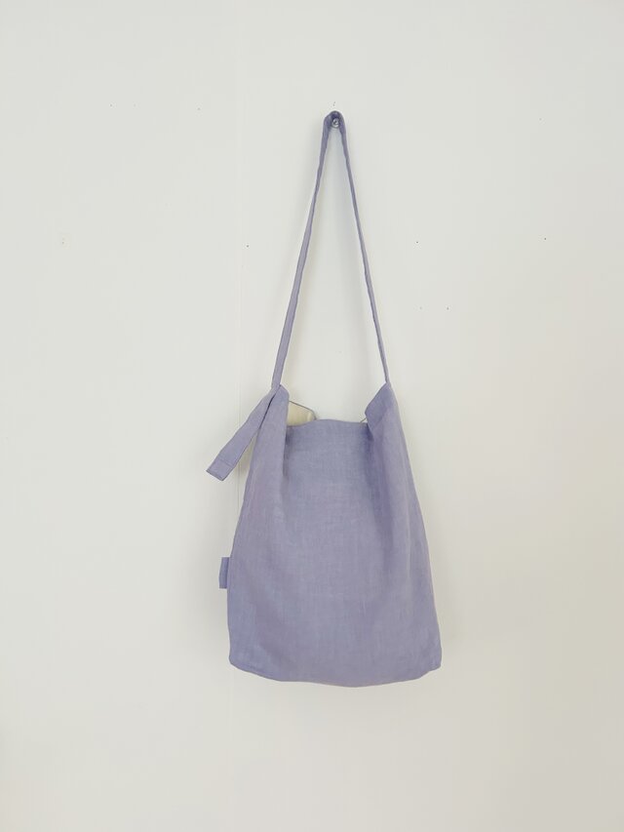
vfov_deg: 67.3
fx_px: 625
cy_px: 416
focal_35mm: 26
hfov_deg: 53.1
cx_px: 312
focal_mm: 5.7
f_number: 1.5
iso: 500
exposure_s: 1/44
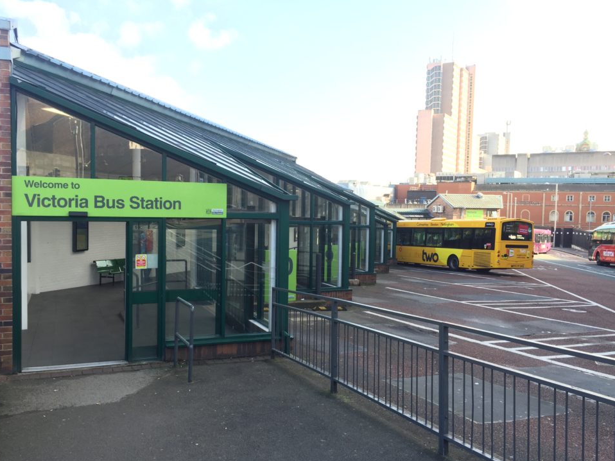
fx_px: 551
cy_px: 241
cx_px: 289
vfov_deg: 45.4
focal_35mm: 31
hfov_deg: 58.3
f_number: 2.2
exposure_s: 1/149
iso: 32
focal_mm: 4.15
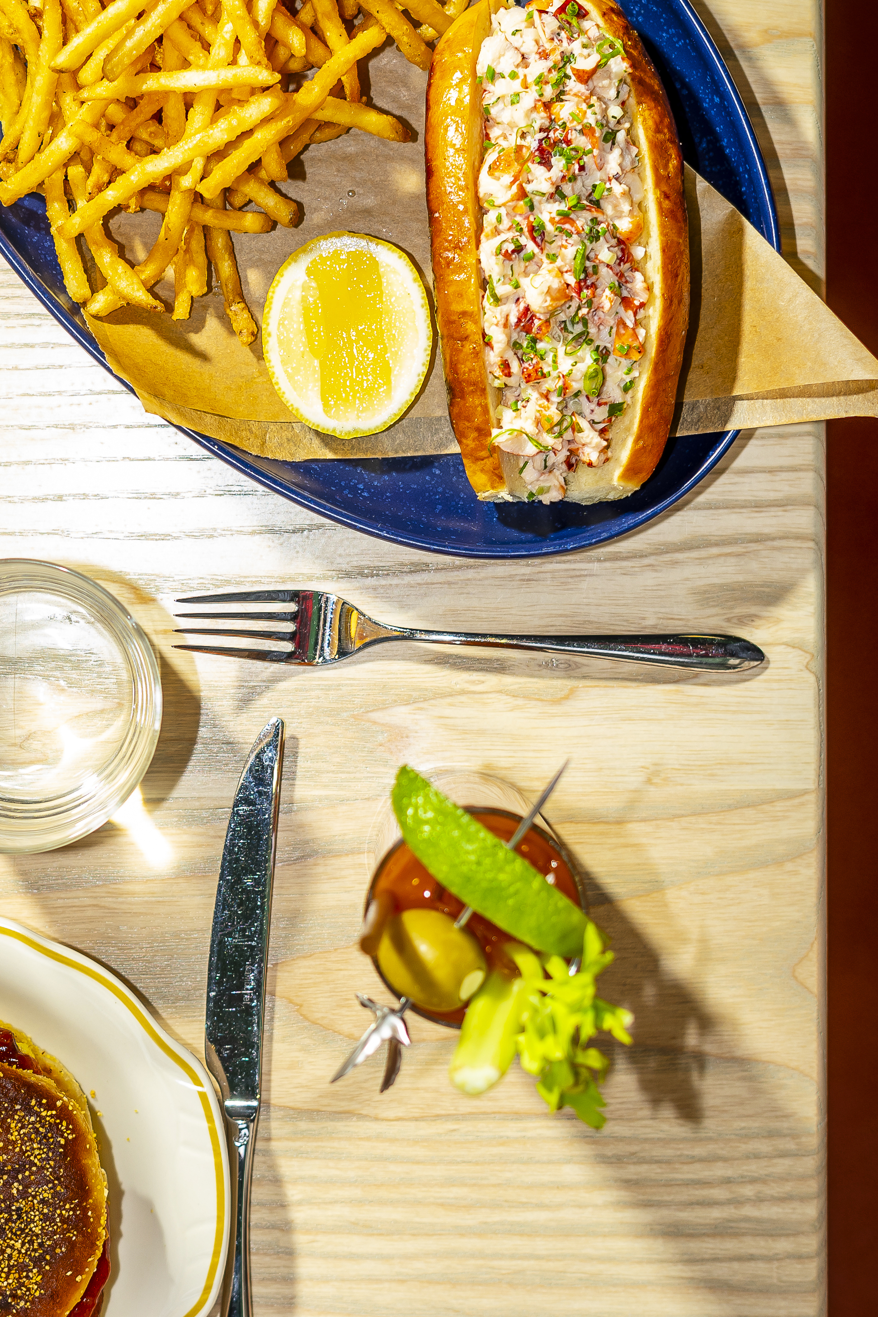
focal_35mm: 103
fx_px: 3768
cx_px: 21
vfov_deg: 19.8
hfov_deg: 13.1
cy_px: 554
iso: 50
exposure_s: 1/125
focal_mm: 50
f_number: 3.2
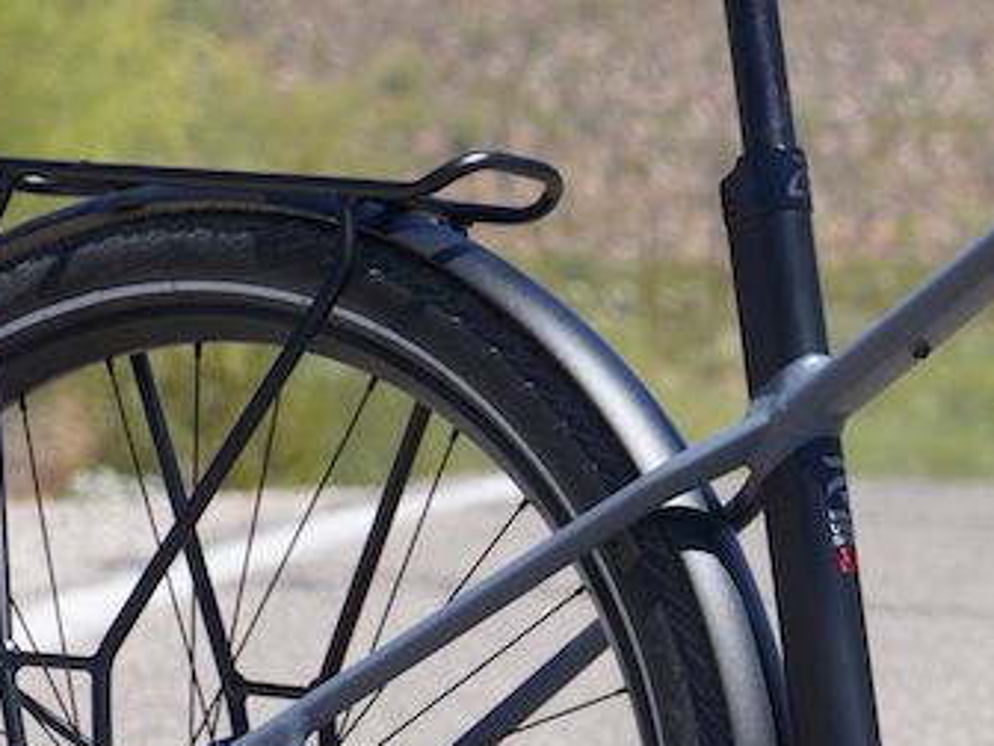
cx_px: 1334
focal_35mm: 256
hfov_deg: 7.6
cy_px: 813
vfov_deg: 5.8
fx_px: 7351
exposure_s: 1/400
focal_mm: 70
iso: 100
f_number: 6.3
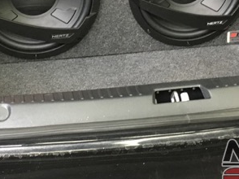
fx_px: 545
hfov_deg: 24.7
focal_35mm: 79
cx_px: 96
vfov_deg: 18.1
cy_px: -9
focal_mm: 4.15
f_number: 2.2
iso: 200
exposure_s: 1/15
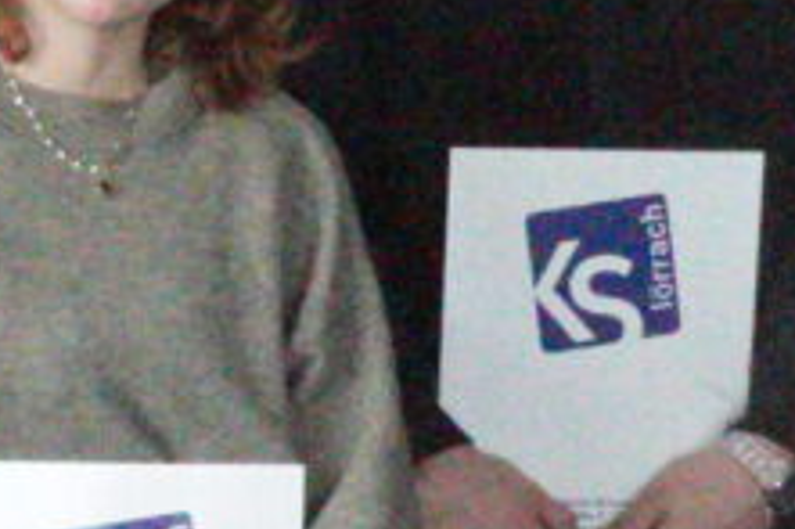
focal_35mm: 190
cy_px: 272
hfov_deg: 10.1
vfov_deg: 7.2
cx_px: -745
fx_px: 4193
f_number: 22
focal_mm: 41
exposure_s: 1/250
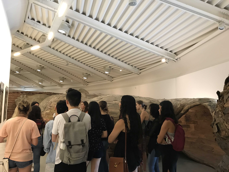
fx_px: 185
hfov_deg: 63.4
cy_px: 86
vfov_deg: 49.7
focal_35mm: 28
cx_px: 114
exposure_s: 1/17
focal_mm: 3.99
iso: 80
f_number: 1.8
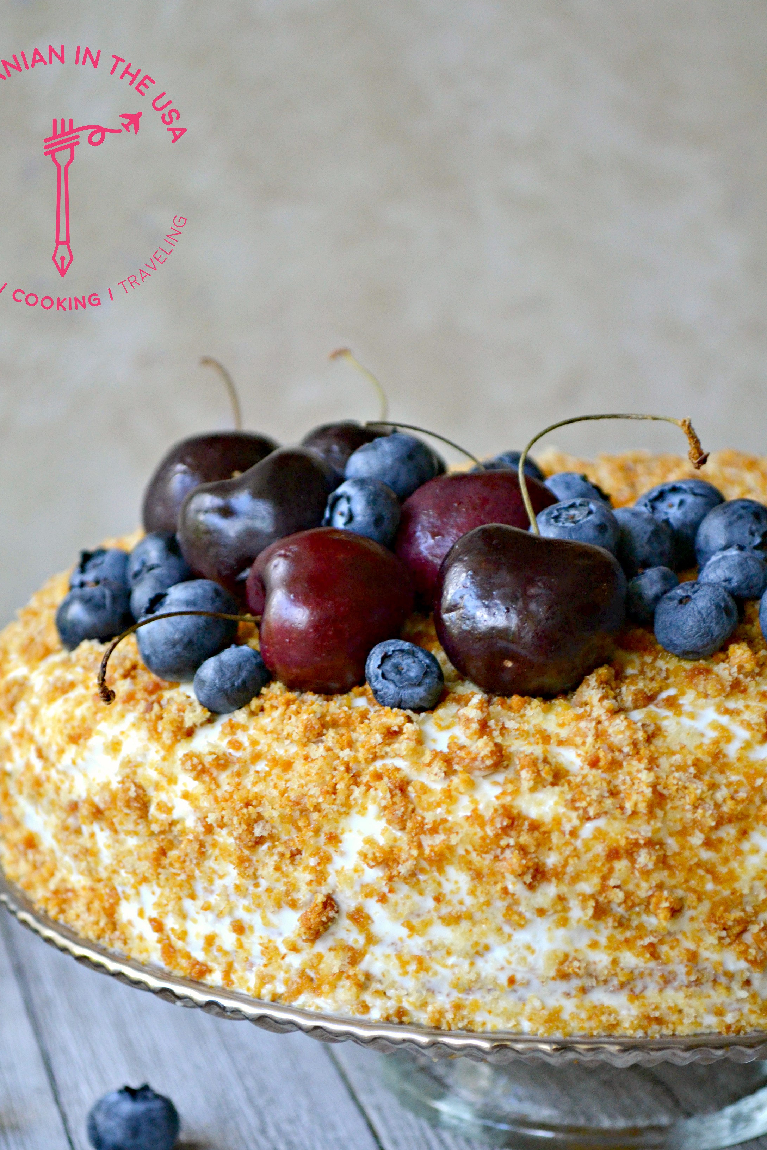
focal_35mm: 88
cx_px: 331
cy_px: 661
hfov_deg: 15.5
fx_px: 2812
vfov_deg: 23.1
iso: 800
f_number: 5.6
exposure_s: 1/40
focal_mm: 50
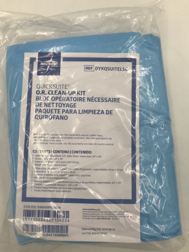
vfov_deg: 63.4
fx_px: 204
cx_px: 94
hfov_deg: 49.7
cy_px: 126
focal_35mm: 28
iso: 20
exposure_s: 1/120
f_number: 1.8
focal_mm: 3.99
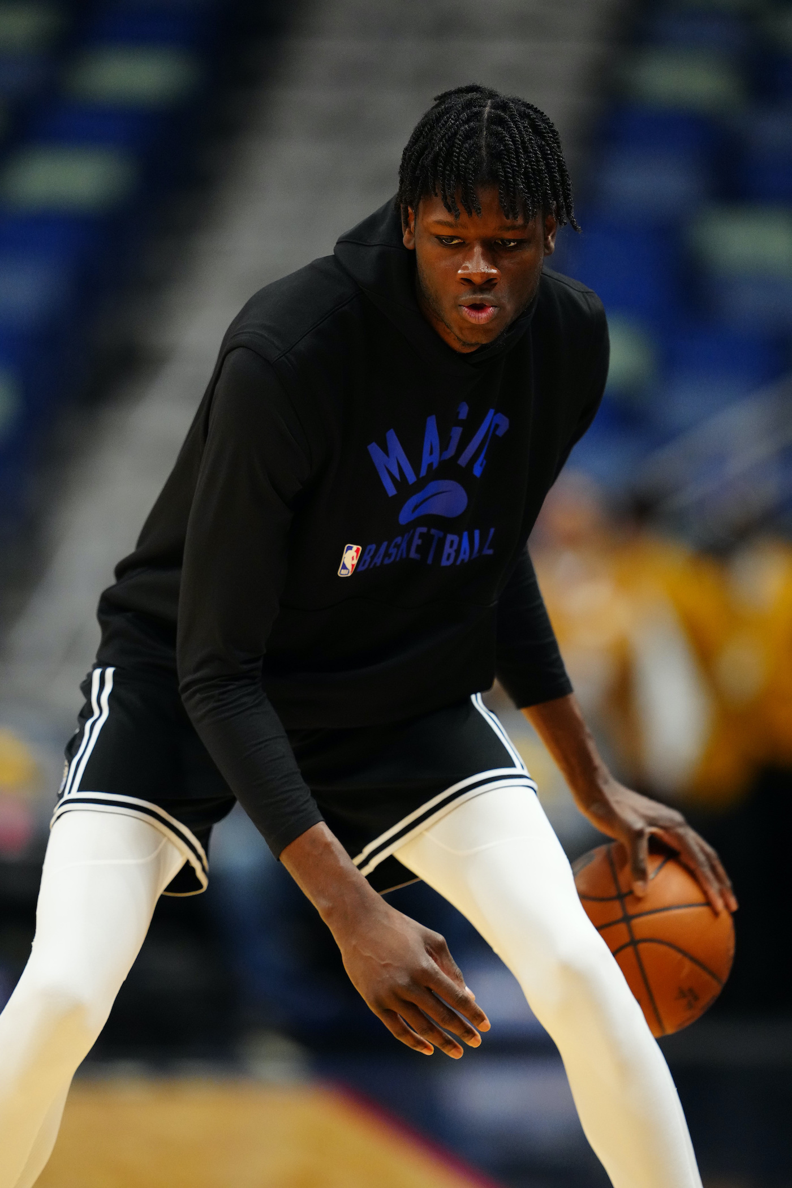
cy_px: 594
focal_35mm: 400
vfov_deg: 5.2
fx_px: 13199
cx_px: 396
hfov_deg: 3.4
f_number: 3.2
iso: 4000
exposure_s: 1/1000
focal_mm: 400
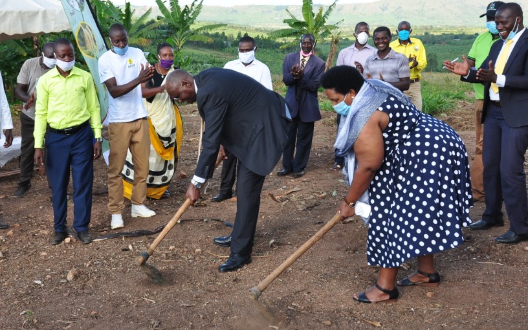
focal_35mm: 46
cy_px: 133
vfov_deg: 27.9
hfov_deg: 43.2
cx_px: 204
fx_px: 662
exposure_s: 1/125
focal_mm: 24
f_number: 7.1
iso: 200
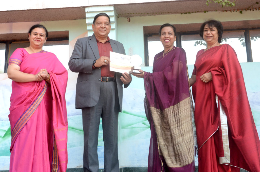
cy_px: 86
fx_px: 303
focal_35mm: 42
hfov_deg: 46.5
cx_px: 130
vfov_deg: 31.7
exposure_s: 1/125
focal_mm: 28
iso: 400
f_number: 8
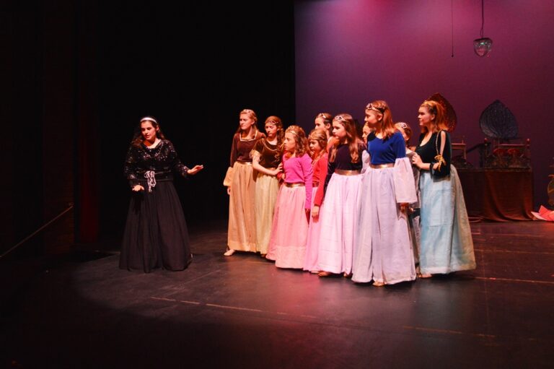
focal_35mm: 30
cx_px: 277
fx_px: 461
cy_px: 184
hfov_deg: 62.0
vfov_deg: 43.6
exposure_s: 1/60
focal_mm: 20
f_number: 3.8
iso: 1600
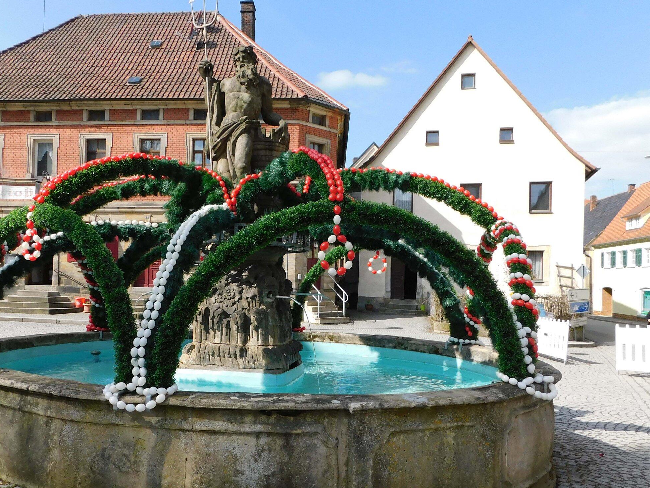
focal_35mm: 30
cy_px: 279
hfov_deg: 59.8
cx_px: 284
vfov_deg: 46.7
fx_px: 563
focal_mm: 4
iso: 125
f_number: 3
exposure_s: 1/1000
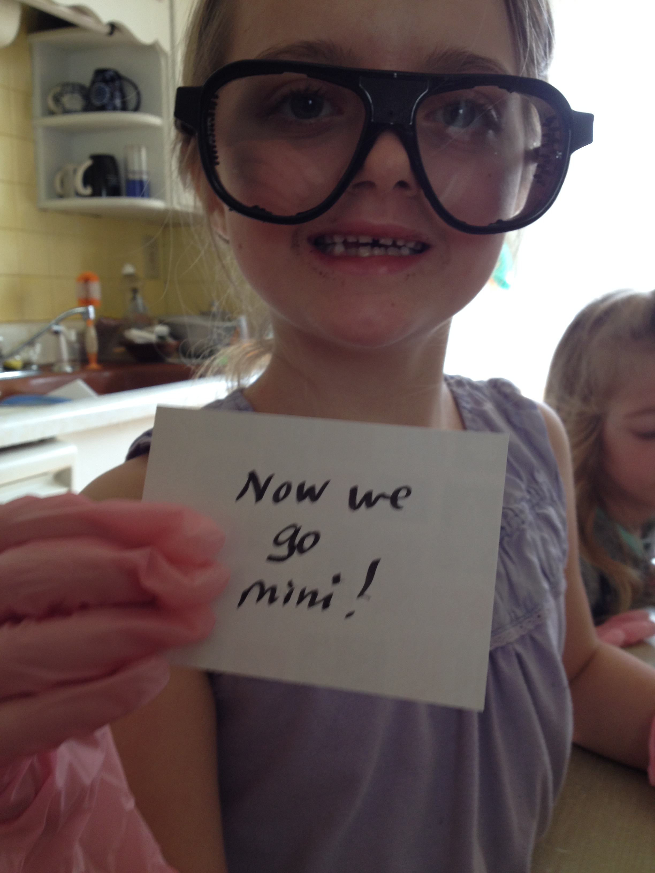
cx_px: 328
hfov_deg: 40.7
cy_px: 436
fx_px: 883
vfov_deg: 52.6
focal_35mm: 35
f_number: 2.4
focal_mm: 4.28
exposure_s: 1/24
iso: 64
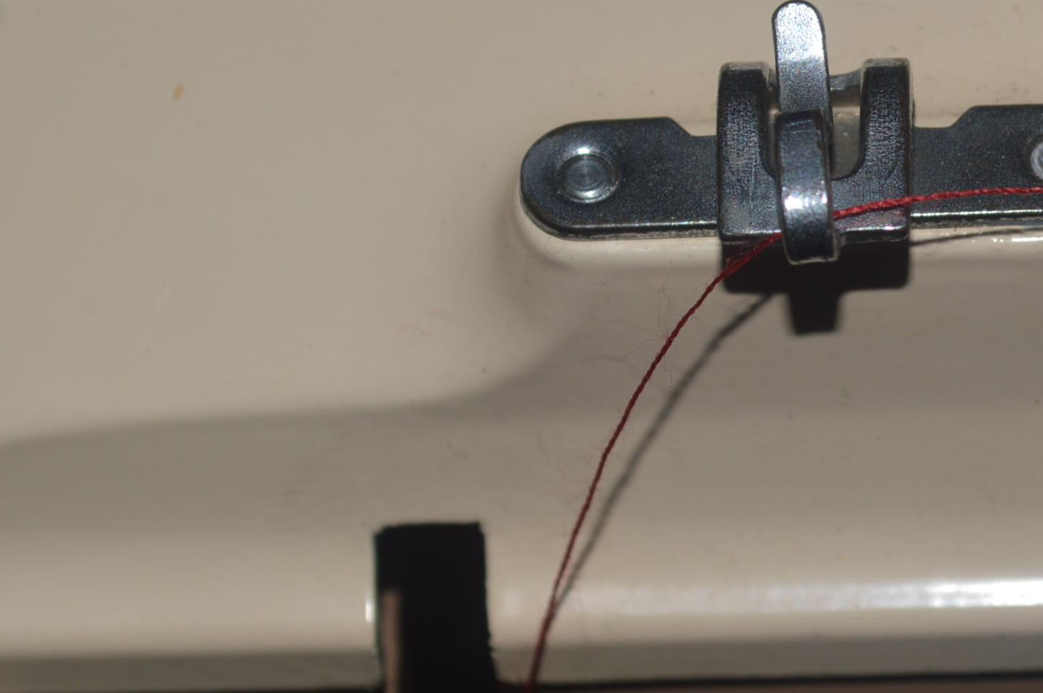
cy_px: 154
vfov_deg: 8.2
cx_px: 949
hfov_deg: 12.2
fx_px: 4834
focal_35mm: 167
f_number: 8
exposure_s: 1/60
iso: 100
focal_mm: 55
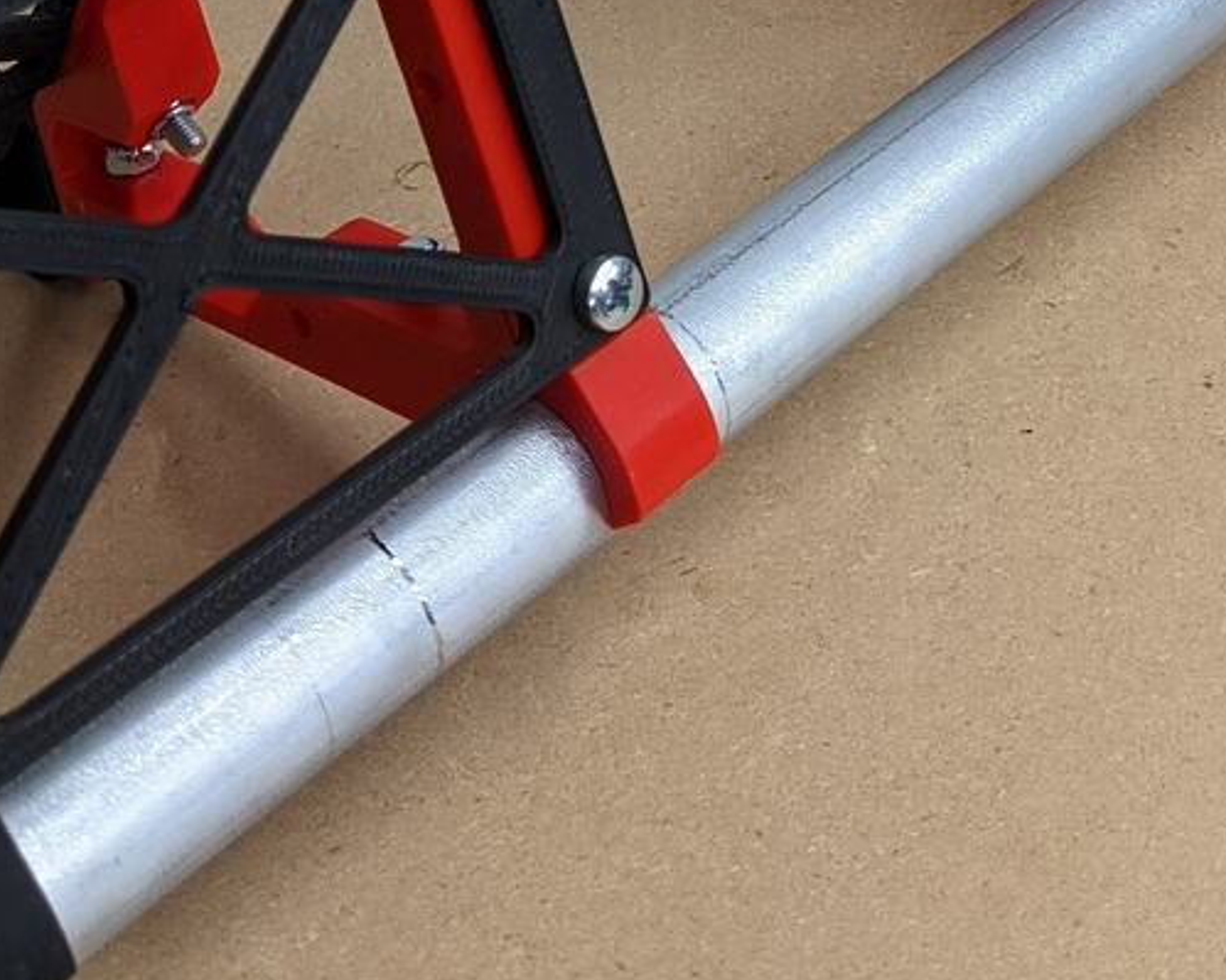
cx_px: 850
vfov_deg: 18.6
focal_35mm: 76
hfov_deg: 24.9
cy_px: -317
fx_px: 2757
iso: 50
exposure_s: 1/30
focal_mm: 4.38
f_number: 1.73
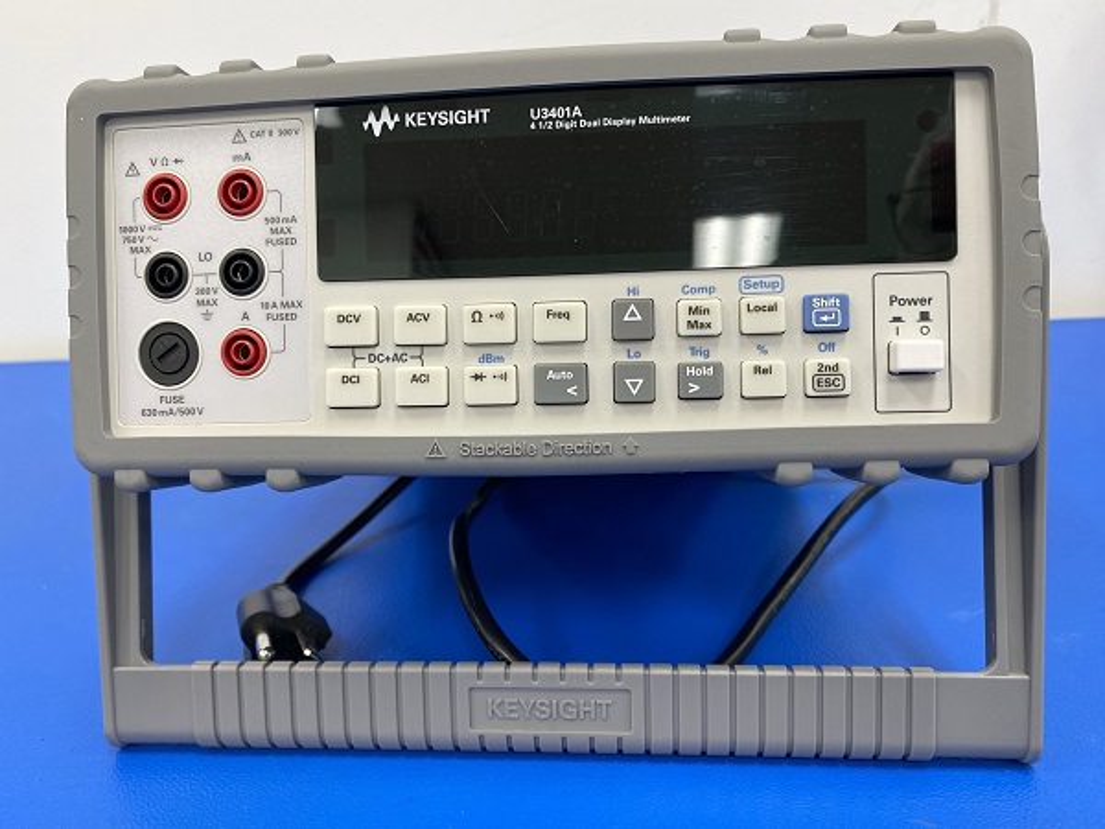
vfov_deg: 53.1
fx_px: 830
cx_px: 552
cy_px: 414
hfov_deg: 67.3
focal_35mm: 26
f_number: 1.8
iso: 80
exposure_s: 1/100
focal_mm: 4.25
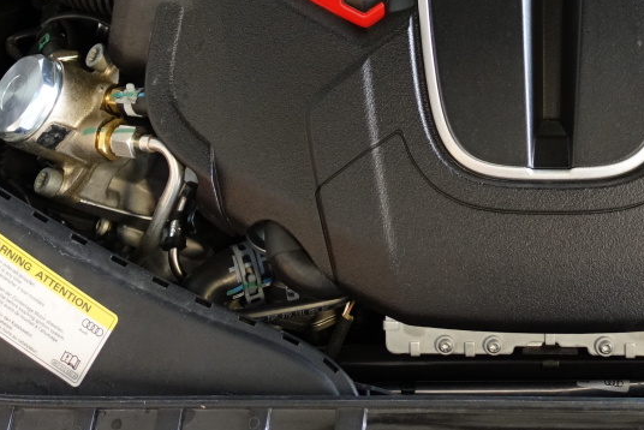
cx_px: 533
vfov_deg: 20.3
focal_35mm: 63
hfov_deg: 30.9
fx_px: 1128
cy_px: -83
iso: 640
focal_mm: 8.8
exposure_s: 1/30
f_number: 1.8
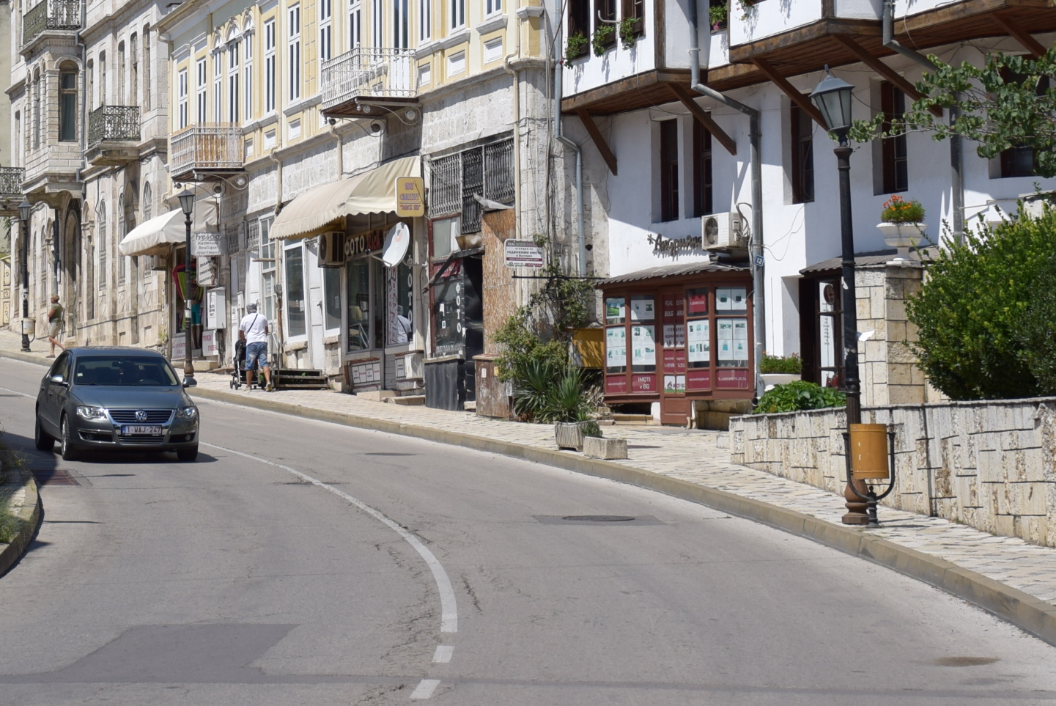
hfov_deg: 18.6
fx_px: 3201
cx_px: 295
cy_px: 5
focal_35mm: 109
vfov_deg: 12.4
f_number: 4.2
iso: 200
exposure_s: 1/2500
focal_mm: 35
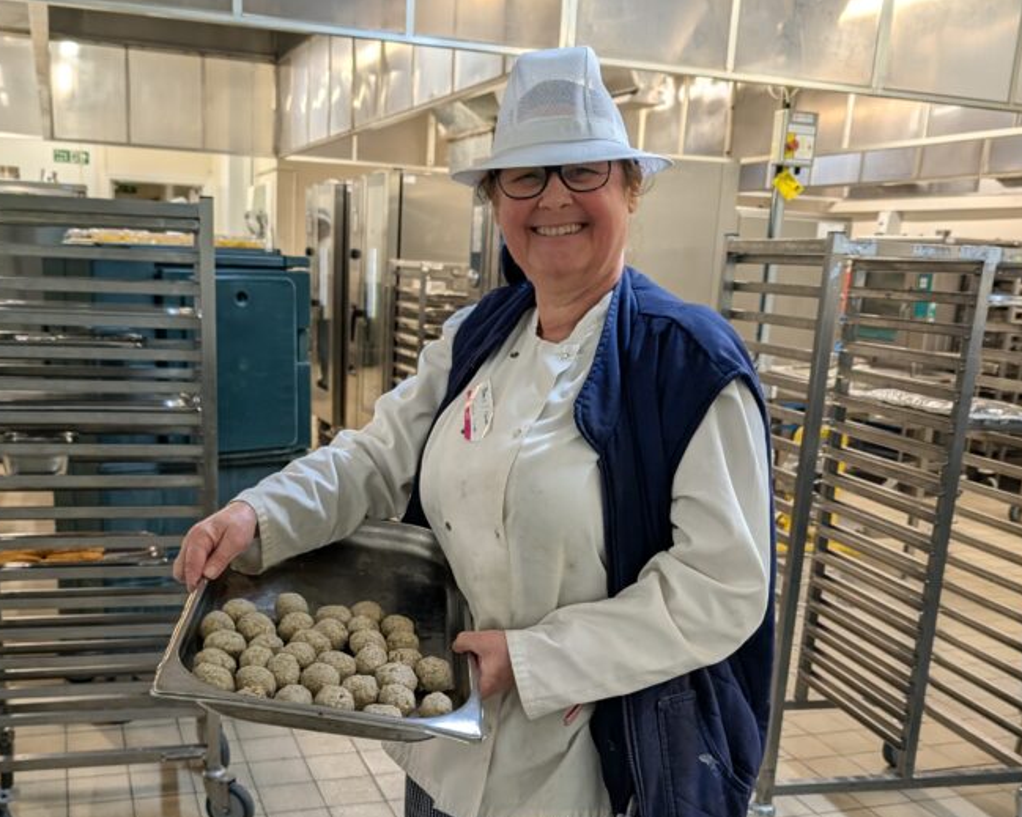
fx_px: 1119
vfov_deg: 39.4
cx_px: 484
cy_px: 576
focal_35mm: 37
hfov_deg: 49.1
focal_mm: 6.9
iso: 100
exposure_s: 1/100
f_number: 1.68
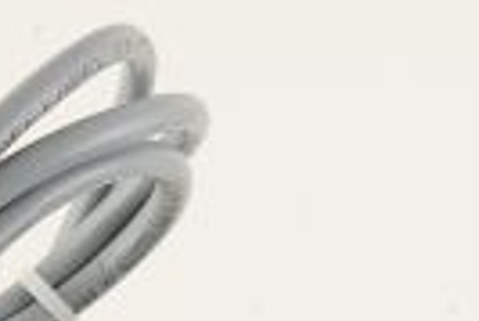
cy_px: 658
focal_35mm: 225
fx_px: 2997
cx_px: 457
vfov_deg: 6.0
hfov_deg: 9.1
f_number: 14
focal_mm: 50
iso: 1600
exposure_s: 1/160
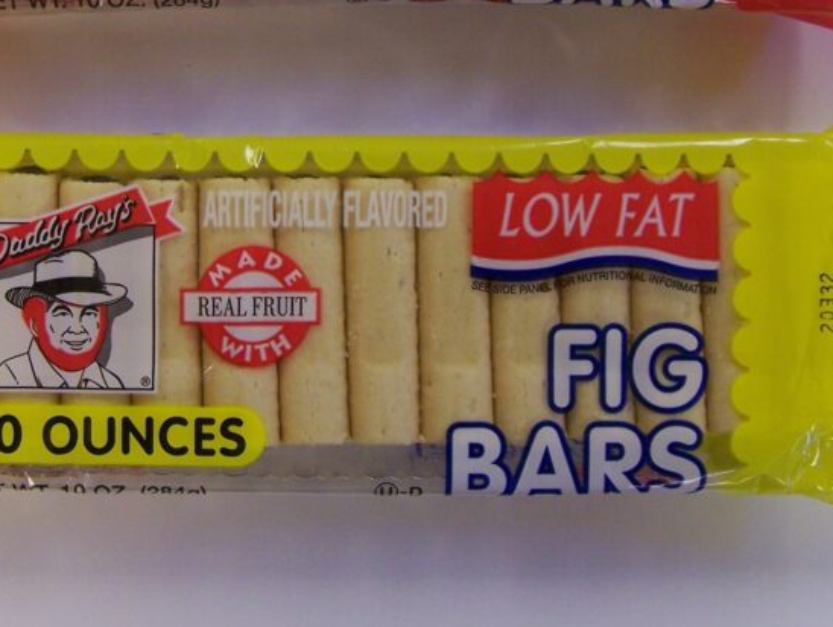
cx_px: 296
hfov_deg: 27.3
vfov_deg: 20.4
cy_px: 75
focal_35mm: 71
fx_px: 1710
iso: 160
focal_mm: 6.3
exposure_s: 1/30
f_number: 2.8
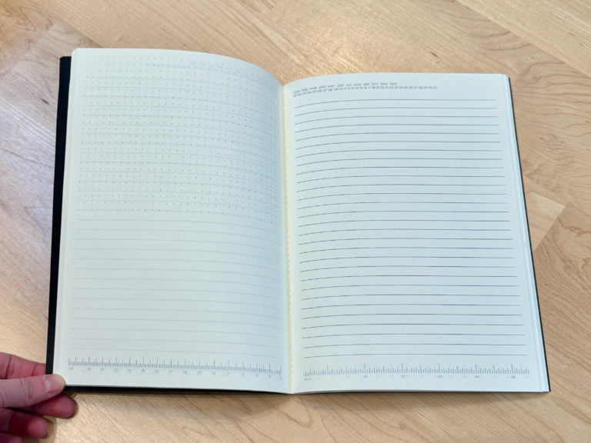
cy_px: 222
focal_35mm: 24
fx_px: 410
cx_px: 296
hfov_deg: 71.6
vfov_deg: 56.8
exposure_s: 1/120
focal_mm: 6.86
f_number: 1.78
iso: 100
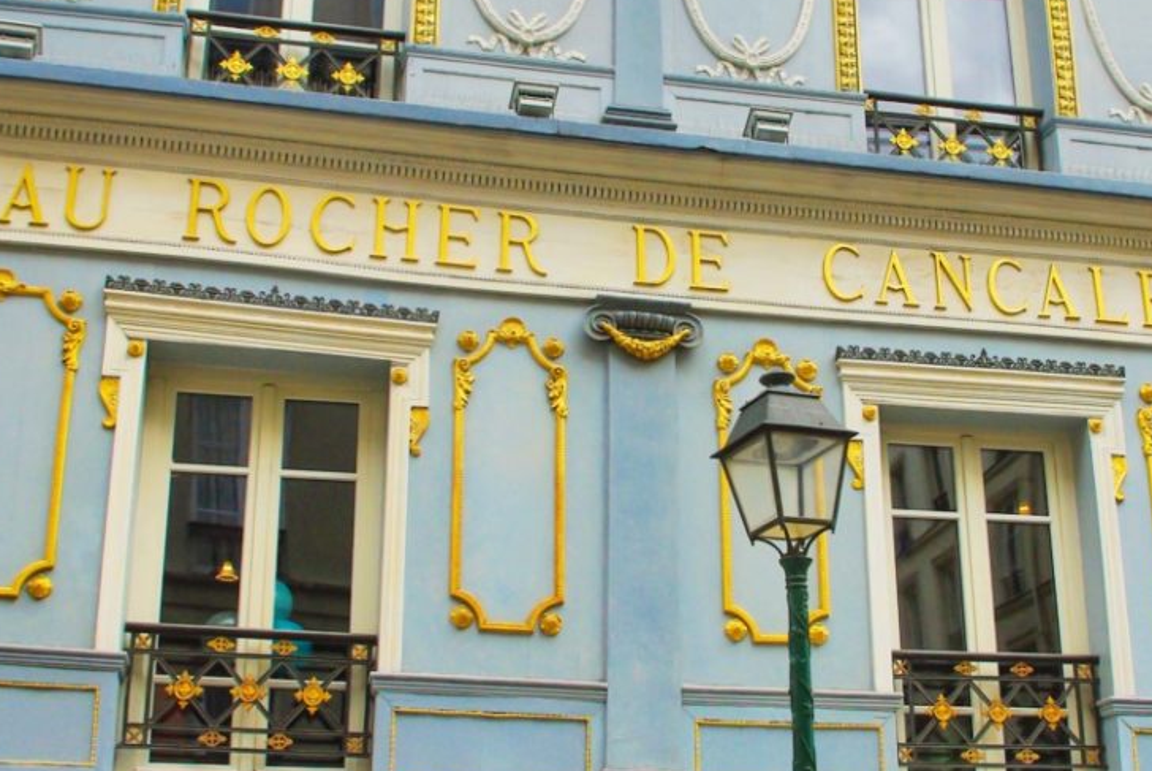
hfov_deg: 35.0
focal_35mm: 57
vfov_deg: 23.8
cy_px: 309
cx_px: 633
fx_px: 1826
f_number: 6.7
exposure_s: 1/350
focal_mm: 18
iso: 200
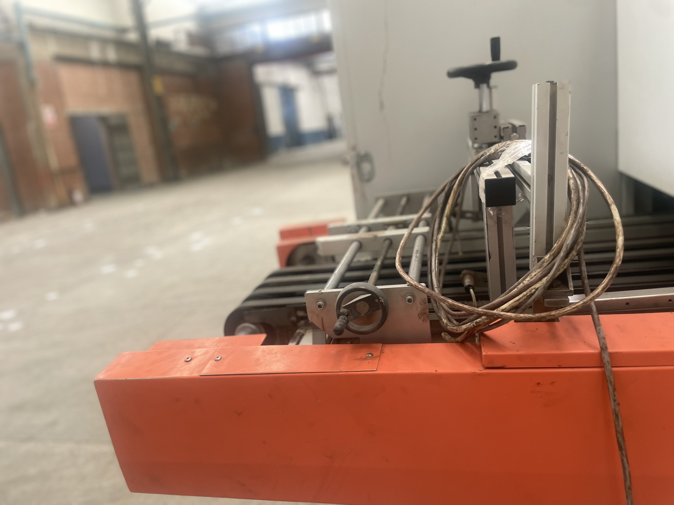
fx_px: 506
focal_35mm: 26
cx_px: 337
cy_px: 252
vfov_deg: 53.1
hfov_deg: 67.3
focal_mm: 4.2
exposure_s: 1/121
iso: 50
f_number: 1.6
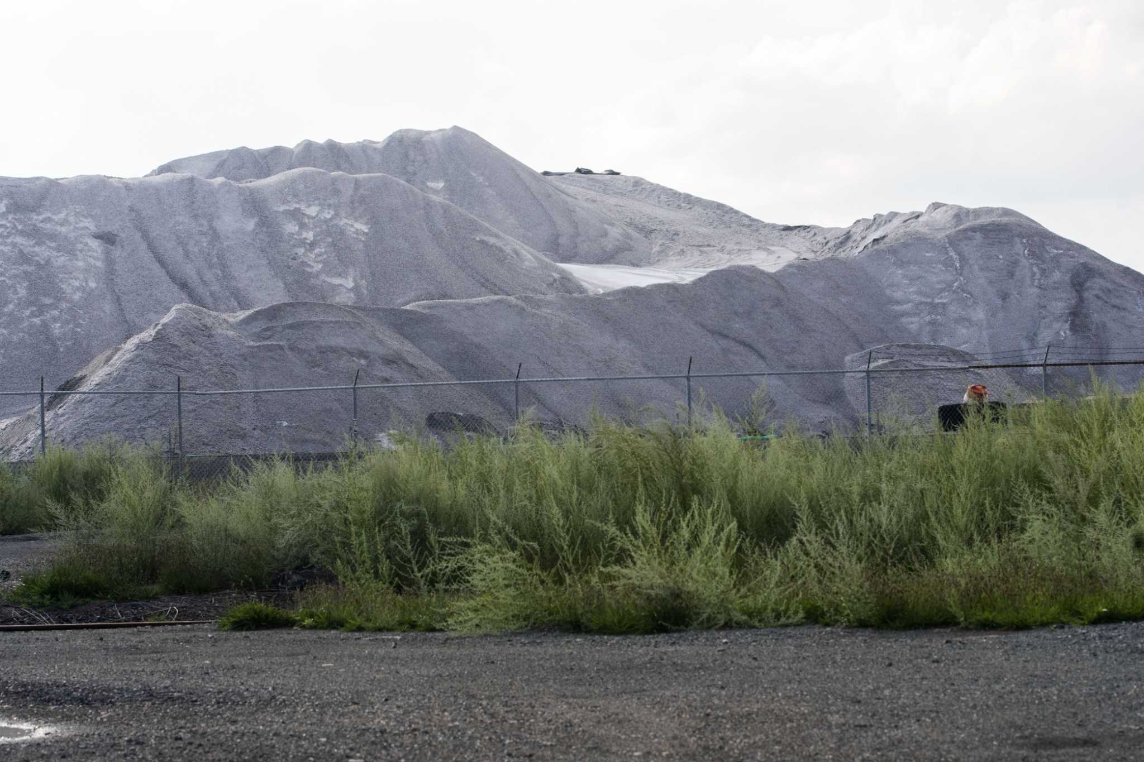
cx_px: 572
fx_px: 3813
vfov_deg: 11.4
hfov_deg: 17.1
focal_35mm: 120
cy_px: 381
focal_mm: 80
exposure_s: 1/800
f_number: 8
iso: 640
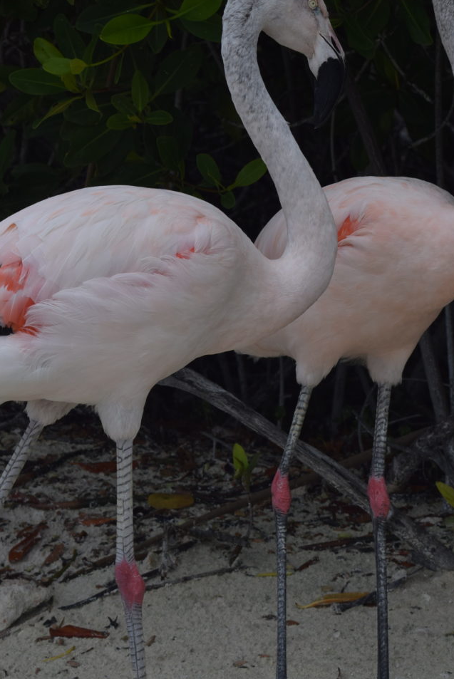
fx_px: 2640
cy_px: 304
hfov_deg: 9.8
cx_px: 278
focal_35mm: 140
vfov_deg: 14.7
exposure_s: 1/320
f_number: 9
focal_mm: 55
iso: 100
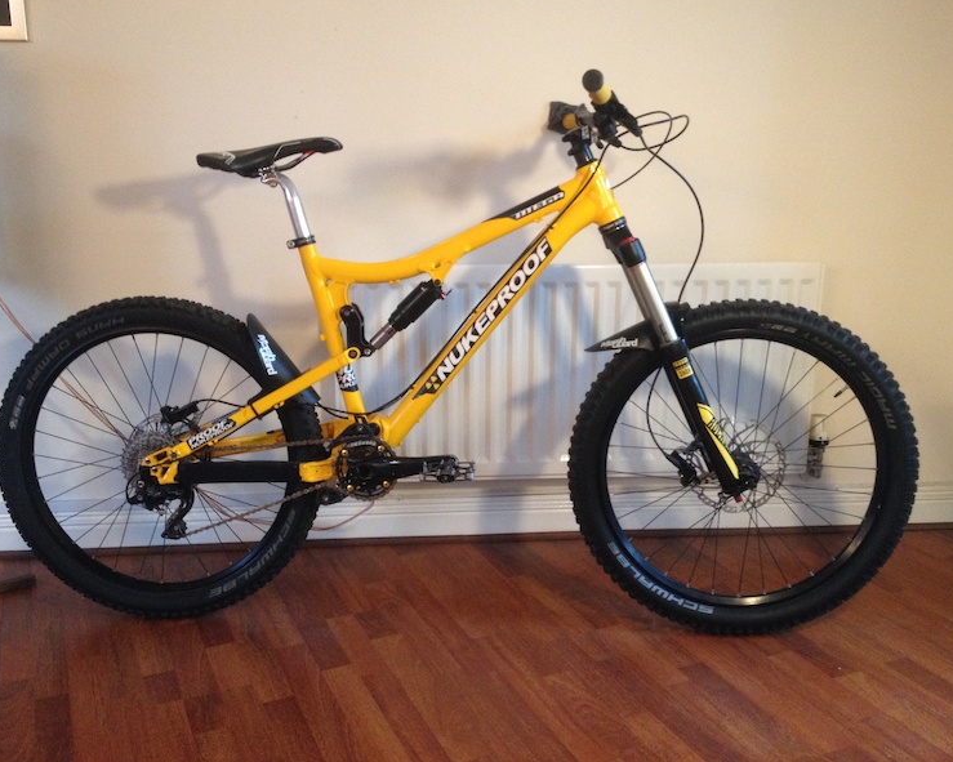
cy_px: 376
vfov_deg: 40.1
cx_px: 471
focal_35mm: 37
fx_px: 1043
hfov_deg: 49.1
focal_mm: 4.28
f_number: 2.4
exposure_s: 1/20
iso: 250
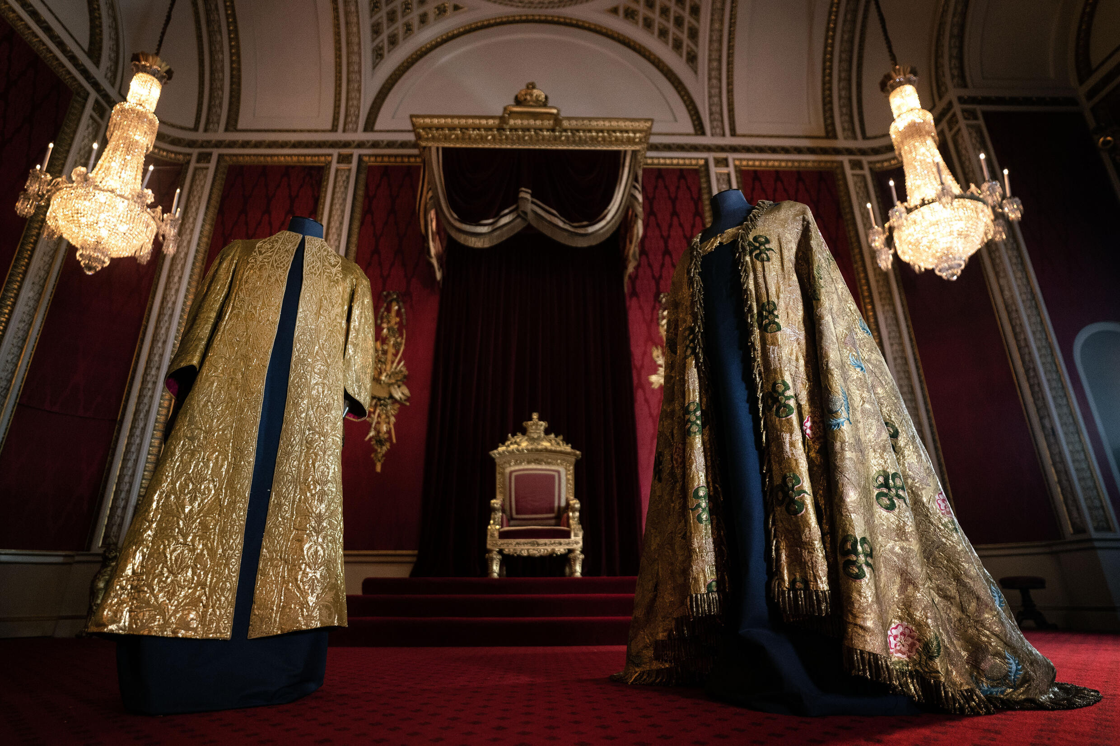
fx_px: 622
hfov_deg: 84.0
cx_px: 560
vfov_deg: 61.9
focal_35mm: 20
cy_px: 373
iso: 3200
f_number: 1.8
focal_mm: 20
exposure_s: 1/500
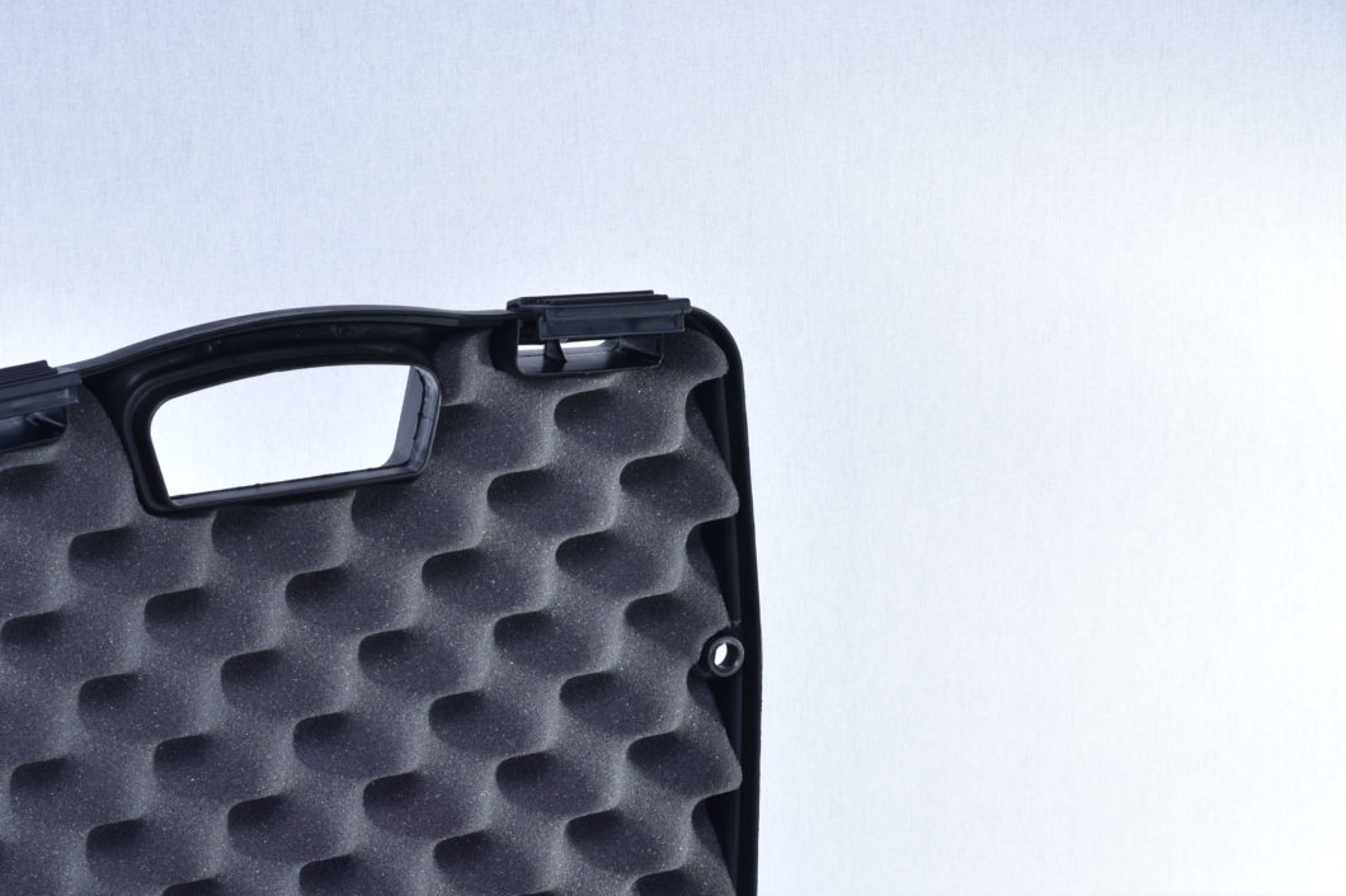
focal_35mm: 154
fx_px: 5756
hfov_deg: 13.3
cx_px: 485
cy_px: 803
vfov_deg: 8.9
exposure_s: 1/200
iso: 100
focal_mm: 85
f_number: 14
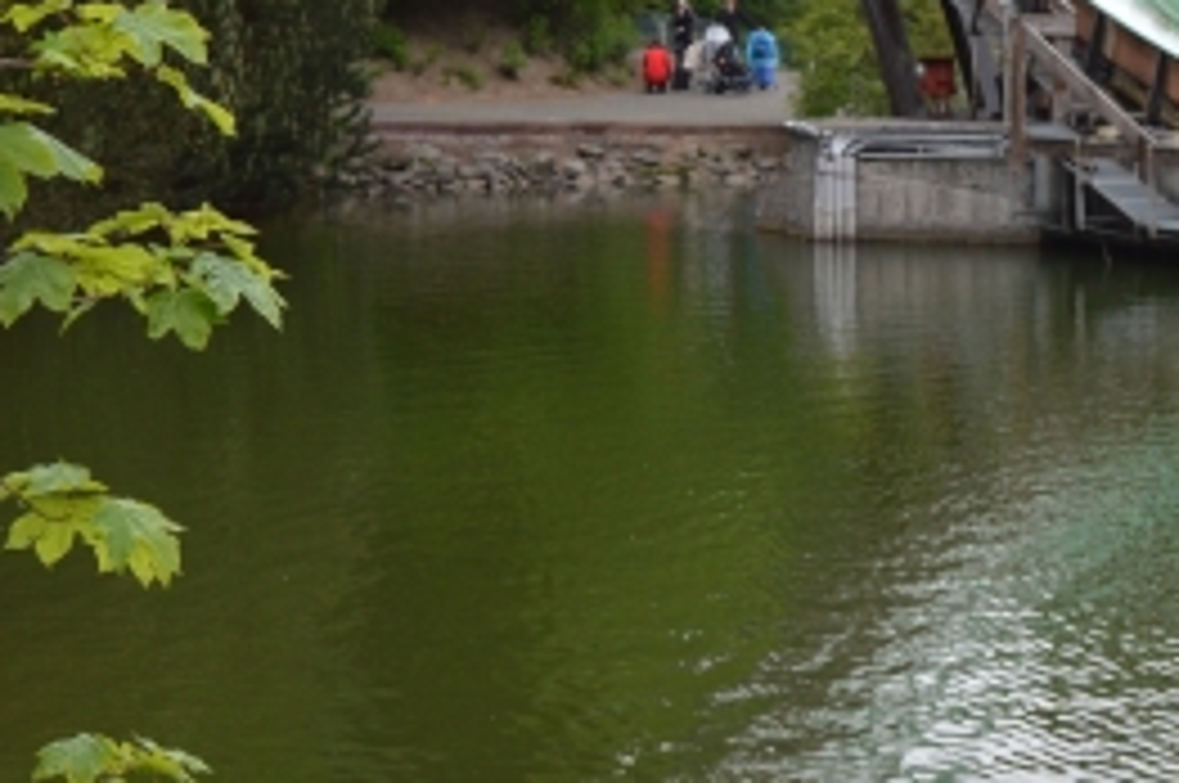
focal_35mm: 106
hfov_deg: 19.1
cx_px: 999
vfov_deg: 12.9
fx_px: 3452
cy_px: 200
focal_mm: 23
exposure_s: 1/125
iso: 160
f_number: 5.6
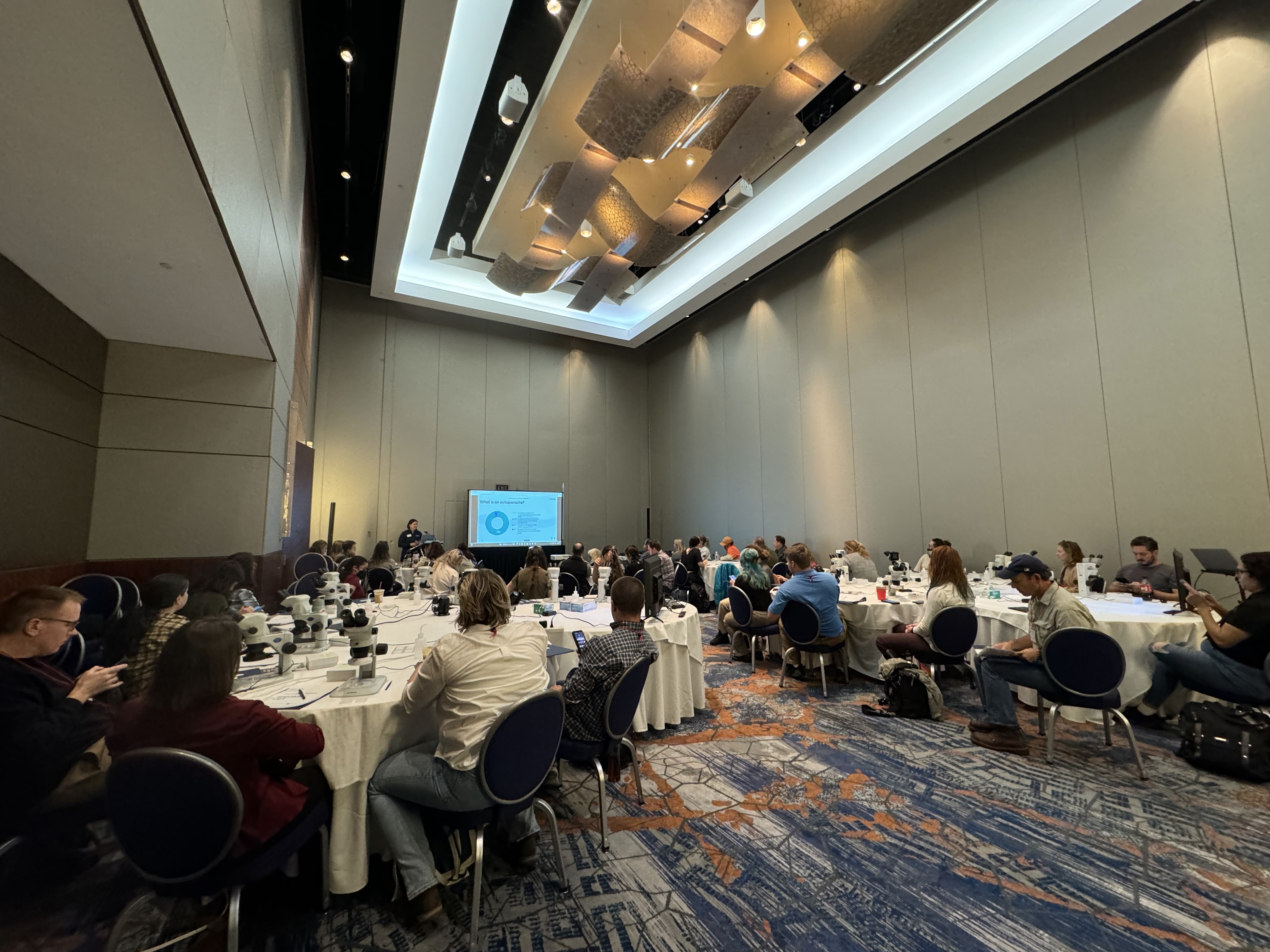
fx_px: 514
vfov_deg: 85.7
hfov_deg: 102.1
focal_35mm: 14
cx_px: 635
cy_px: 476
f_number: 2.2
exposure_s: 1/60
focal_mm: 2.22
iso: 400
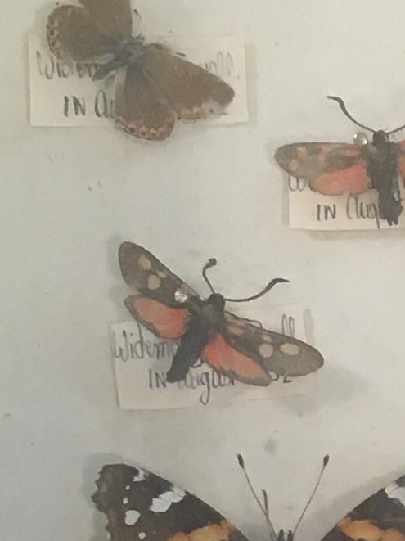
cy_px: 877
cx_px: 808
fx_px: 2764
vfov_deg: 10.7
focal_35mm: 177
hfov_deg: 8.0
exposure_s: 1/33
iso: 80
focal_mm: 4.15
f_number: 2.2
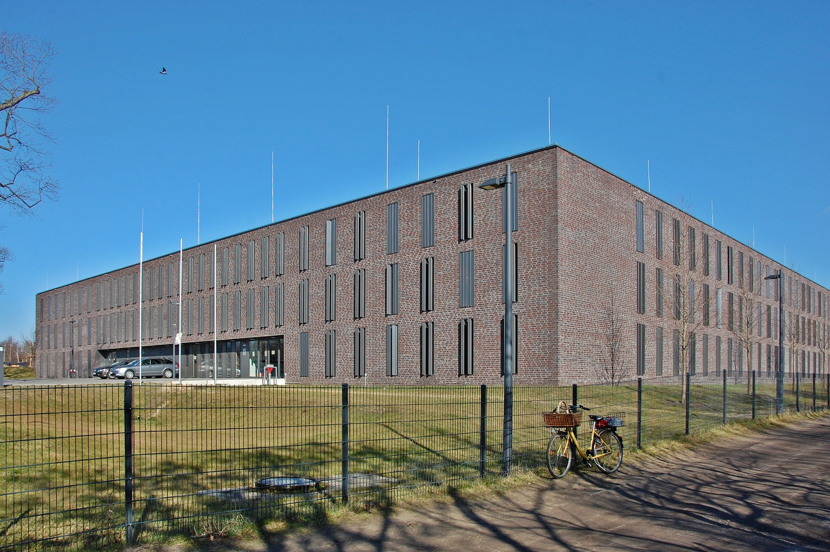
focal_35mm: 27
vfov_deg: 47.9
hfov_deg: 67.4
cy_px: 276
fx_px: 622
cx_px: 415
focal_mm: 18
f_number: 9
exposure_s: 1/320
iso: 200
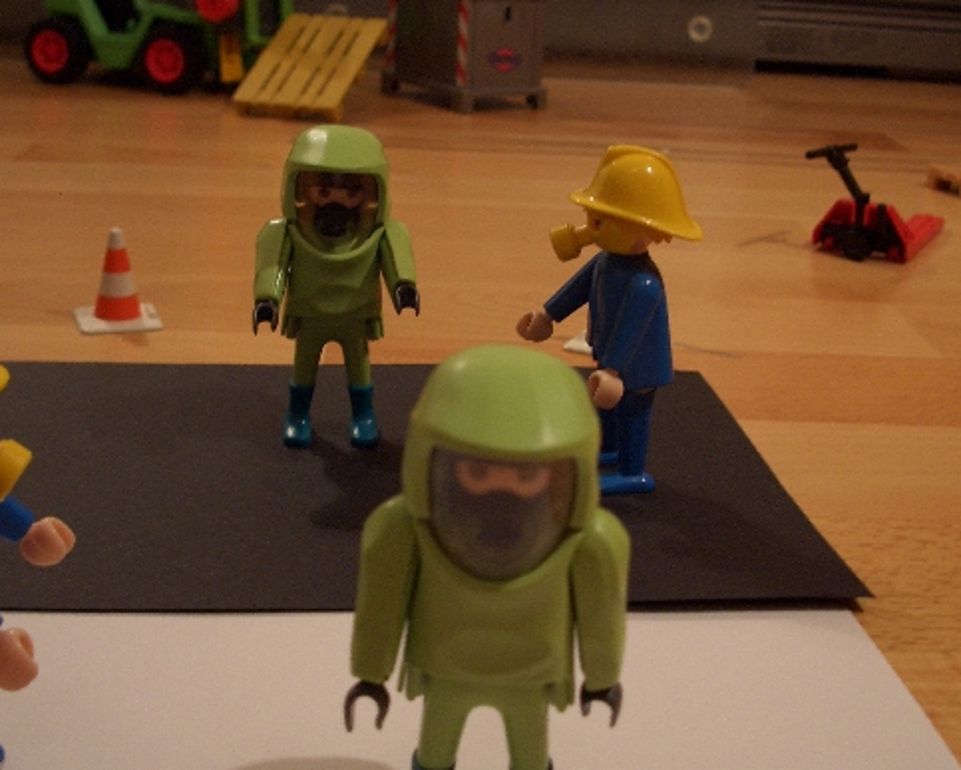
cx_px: 483
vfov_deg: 28.6
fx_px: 1508
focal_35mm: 53
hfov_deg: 35.3
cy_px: 360
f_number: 2.8
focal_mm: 6.8
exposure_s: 1/8
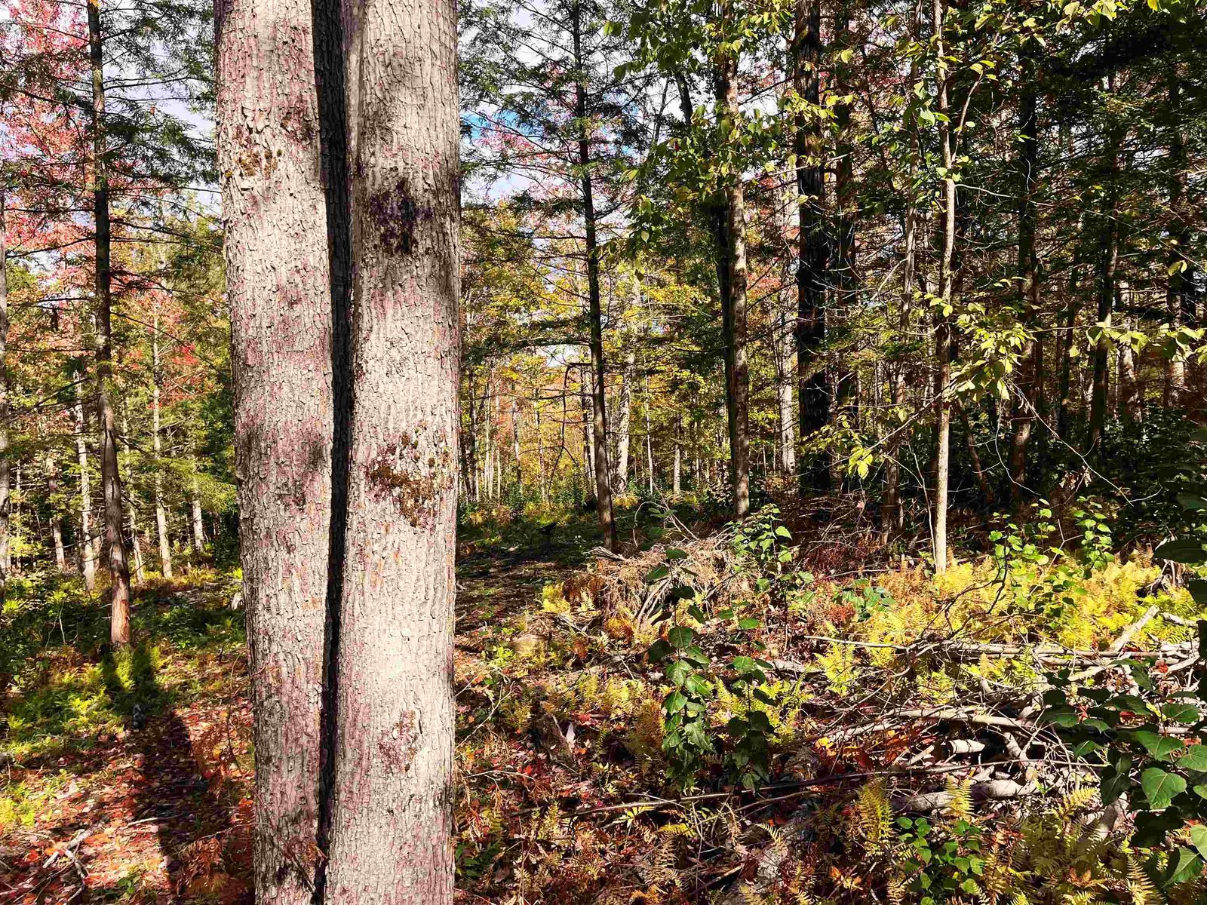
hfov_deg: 67.3
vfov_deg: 53.1
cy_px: 452
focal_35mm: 26
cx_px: 604
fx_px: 907
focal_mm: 5.1
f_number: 1.6
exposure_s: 1/1140
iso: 50
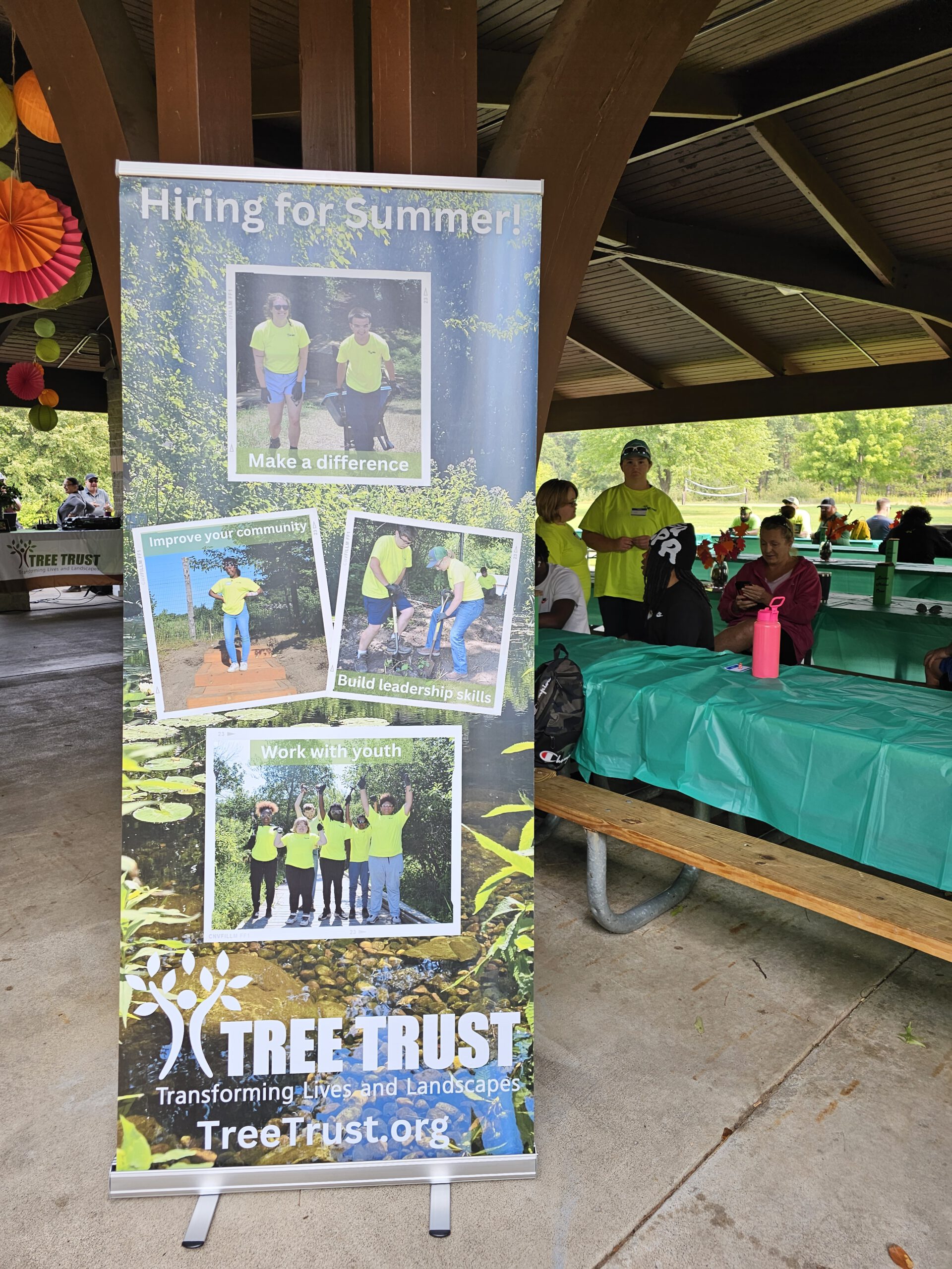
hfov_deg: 58.9
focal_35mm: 23
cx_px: 476
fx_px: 843
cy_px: 634
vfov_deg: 73.9
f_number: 1.7
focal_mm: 6.3
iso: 25
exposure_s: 1/180
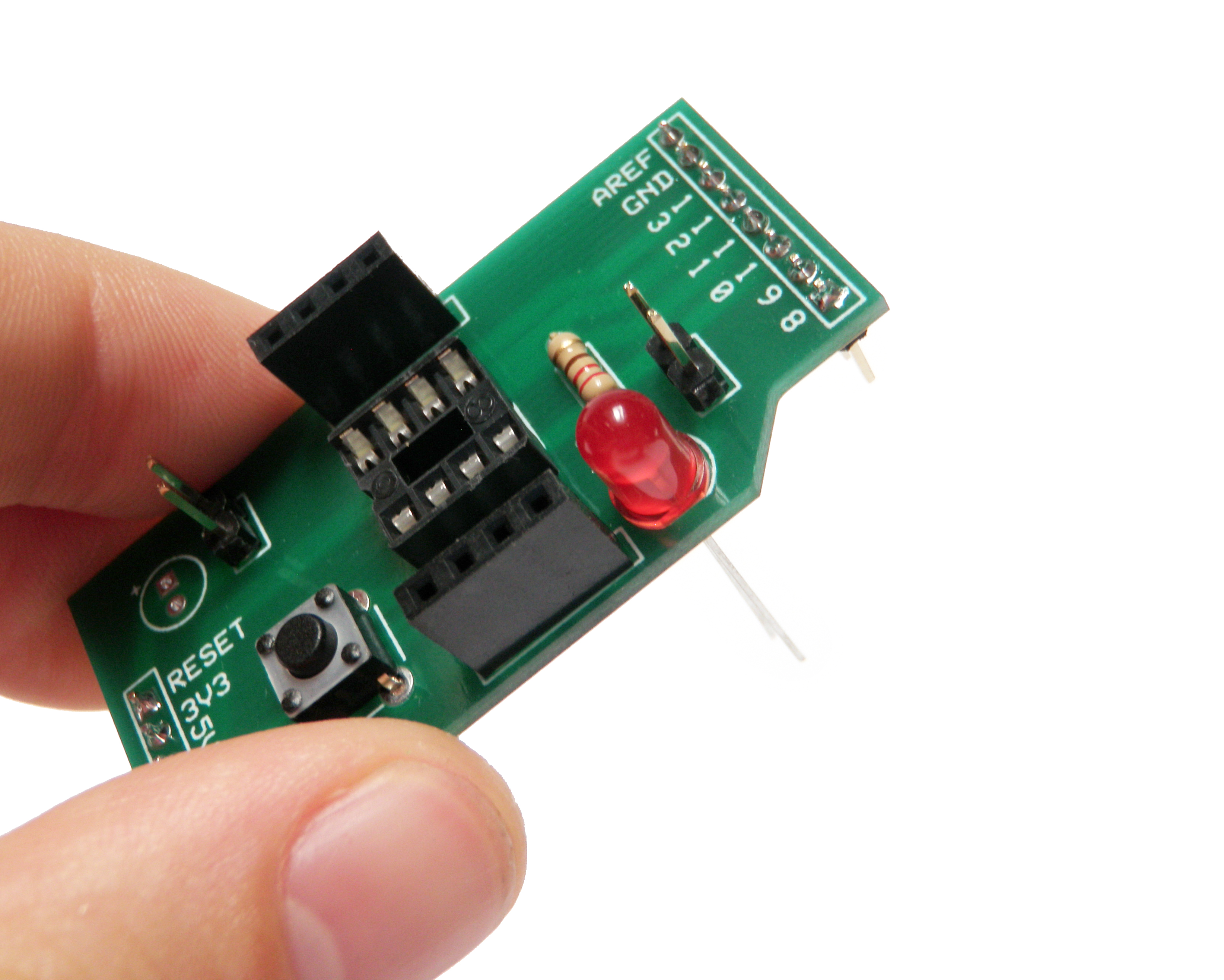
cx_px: 598
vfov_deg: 38.2
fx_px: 1413
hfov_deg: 46.8
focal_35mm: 39
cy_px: 473
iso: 80
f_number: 4.1
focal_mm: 6.53
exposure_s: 1/40
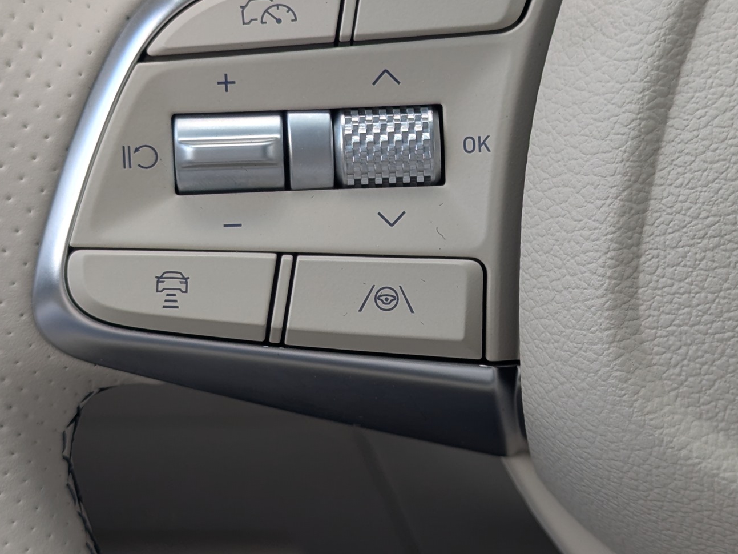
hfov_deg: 20.6
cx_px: 488
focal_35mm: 95
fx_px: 2026
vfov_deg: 15.6
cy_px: 243
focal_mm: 6.81
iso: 41
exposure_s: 1/449
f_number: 1.85
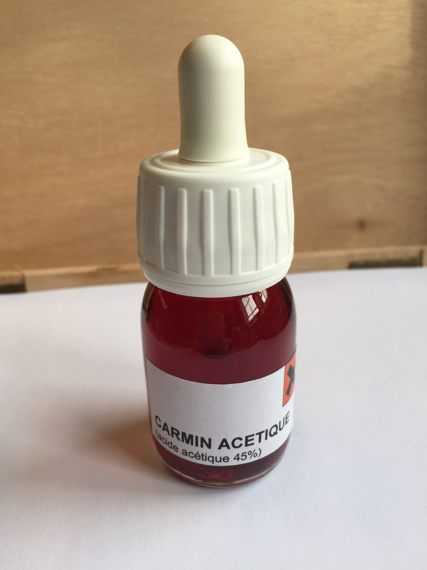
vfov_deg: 61.7
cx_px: 214
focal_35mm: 29
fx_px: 477
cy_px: 285
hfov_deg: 48.2
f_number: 2.2
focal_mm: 4.15
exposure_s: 1/142
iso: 32
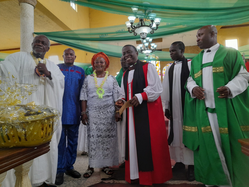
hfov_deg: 69.4
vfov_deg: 54.9
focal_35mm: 25
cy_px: 94
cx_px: 124
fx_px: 180
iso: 125
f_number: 2
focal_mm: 4.6
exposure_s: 1/50
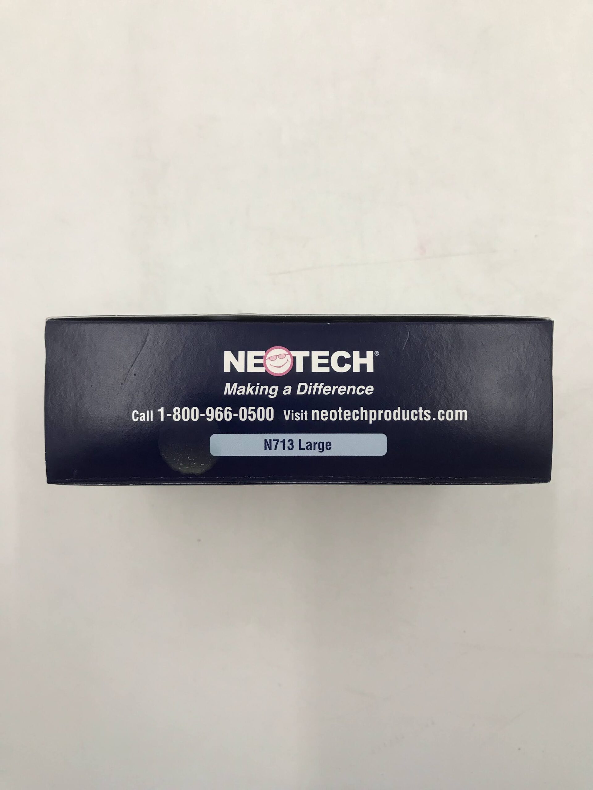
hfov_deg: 49.7
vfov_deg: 63.4
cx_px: 296
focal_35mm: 28
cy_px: 395
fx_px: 640
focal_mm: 3.99
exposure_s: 1/30
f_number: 1.8
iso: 25
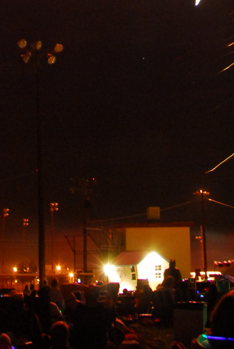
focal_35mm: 113
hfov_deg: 12.2
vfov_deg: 16.5
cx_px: 143
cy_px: -173
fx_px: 1099
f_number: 8
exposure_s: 4.5
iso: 800
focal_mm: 24
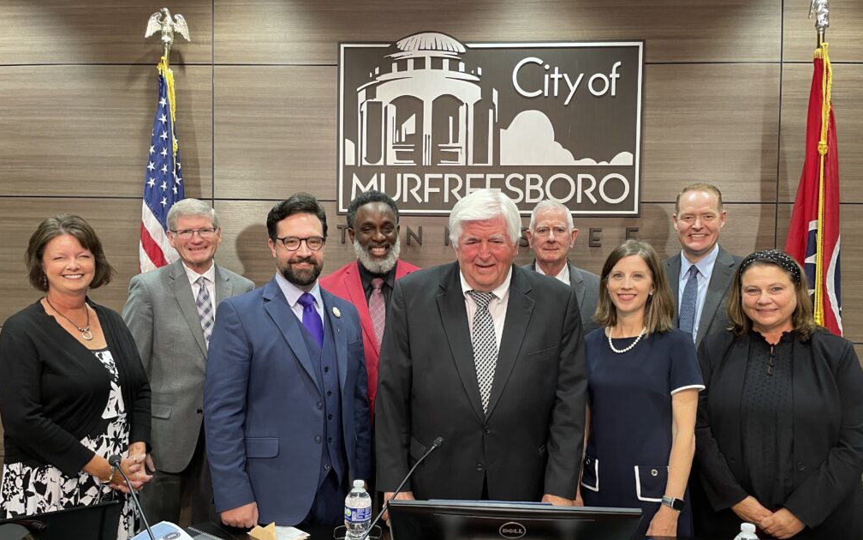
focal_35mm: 28
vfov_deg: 44.4
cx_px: 434
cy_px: 315
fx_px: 659
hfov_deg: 66.5
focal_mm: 4.2
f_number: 1.6
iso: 160
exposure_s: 1/60
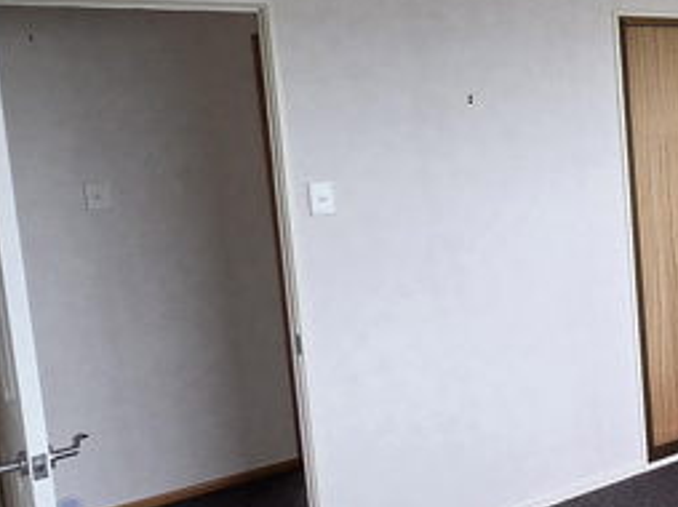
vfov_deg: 34.9
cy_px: 184
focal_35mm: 41
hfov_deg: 35.3
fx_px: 802
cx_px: 827
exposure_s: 1/100
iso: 160
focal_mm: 2.2
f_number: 2.2
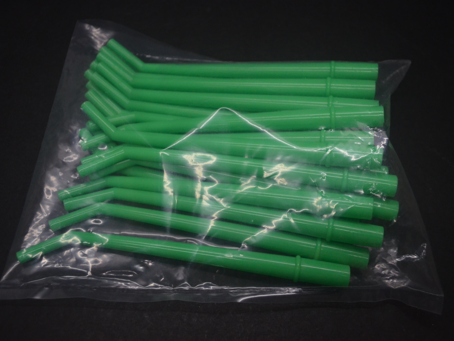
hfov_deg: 55.3
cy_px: 172
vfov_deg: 42.9
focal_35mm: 33
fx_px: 433
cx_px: 240
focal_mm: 20
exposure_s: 1/500
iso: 1400
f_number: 3.8
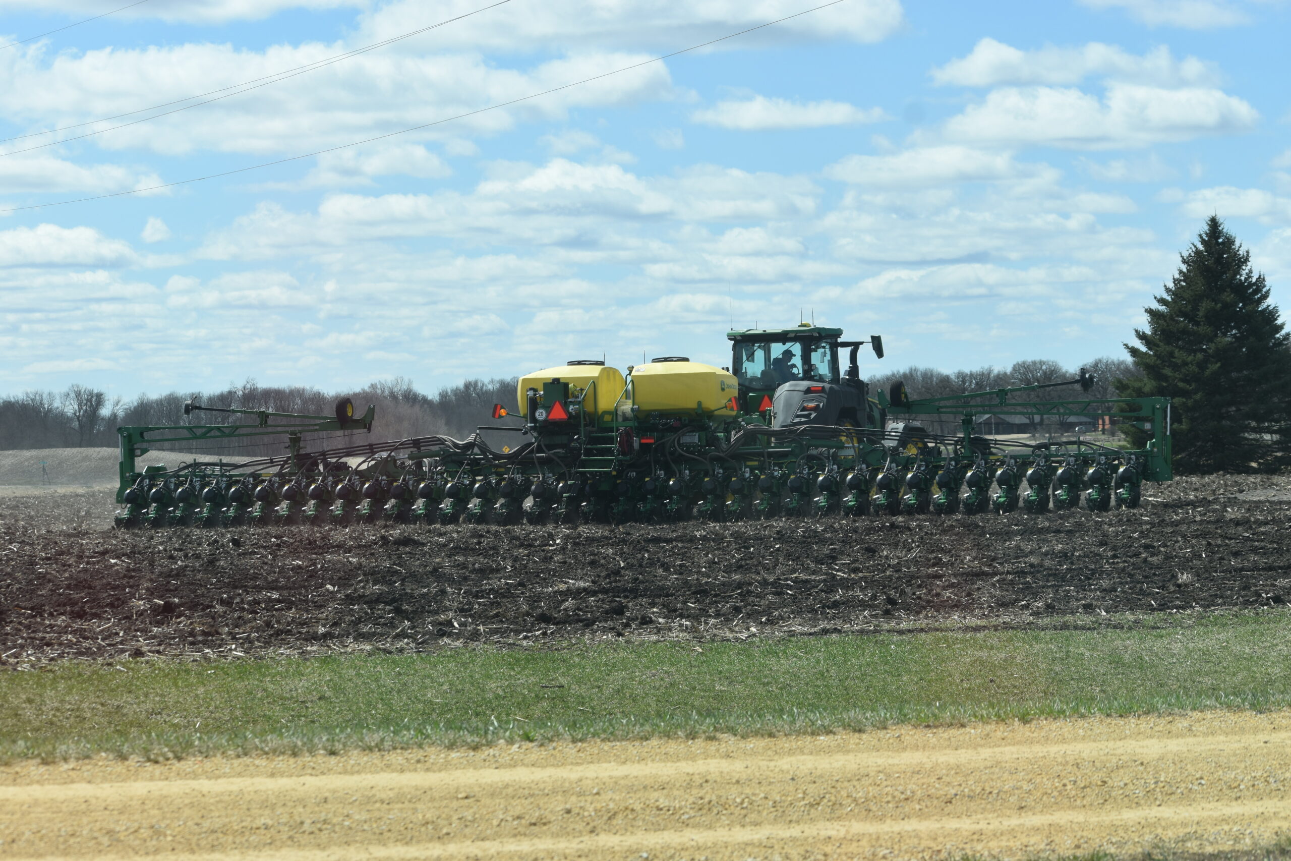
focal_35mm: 98
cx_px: 646
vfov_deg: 14.0
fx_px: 3496
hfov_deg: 20.9
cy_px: 430
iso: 180
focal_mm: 65
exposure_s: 1/500
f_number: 8
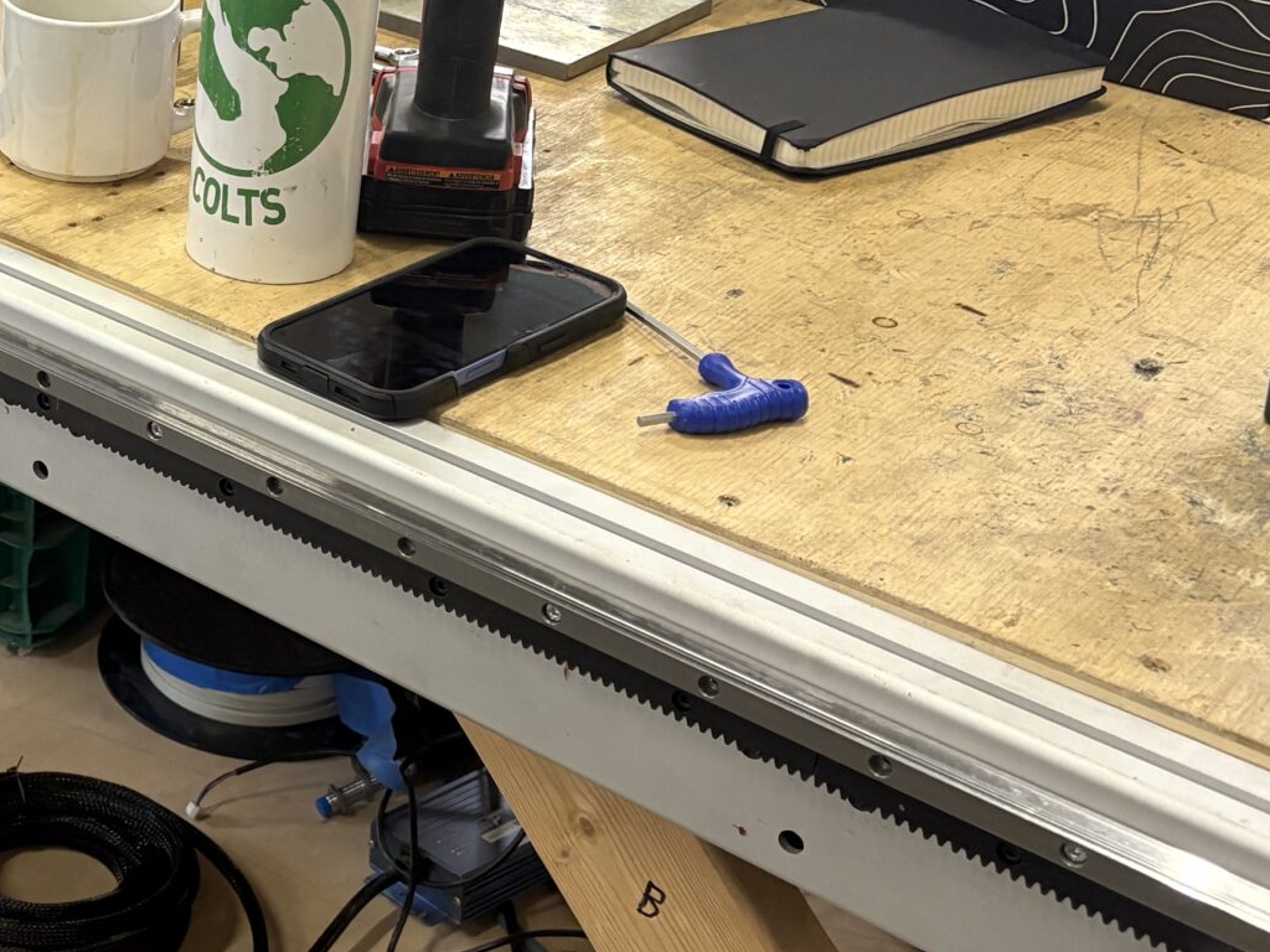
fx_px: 2385
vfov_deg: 22.5
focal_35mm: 65
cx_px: -72
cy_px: 351
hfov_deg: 27.6
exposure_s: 1/60
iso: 250
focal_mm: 5.96
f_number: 1.6
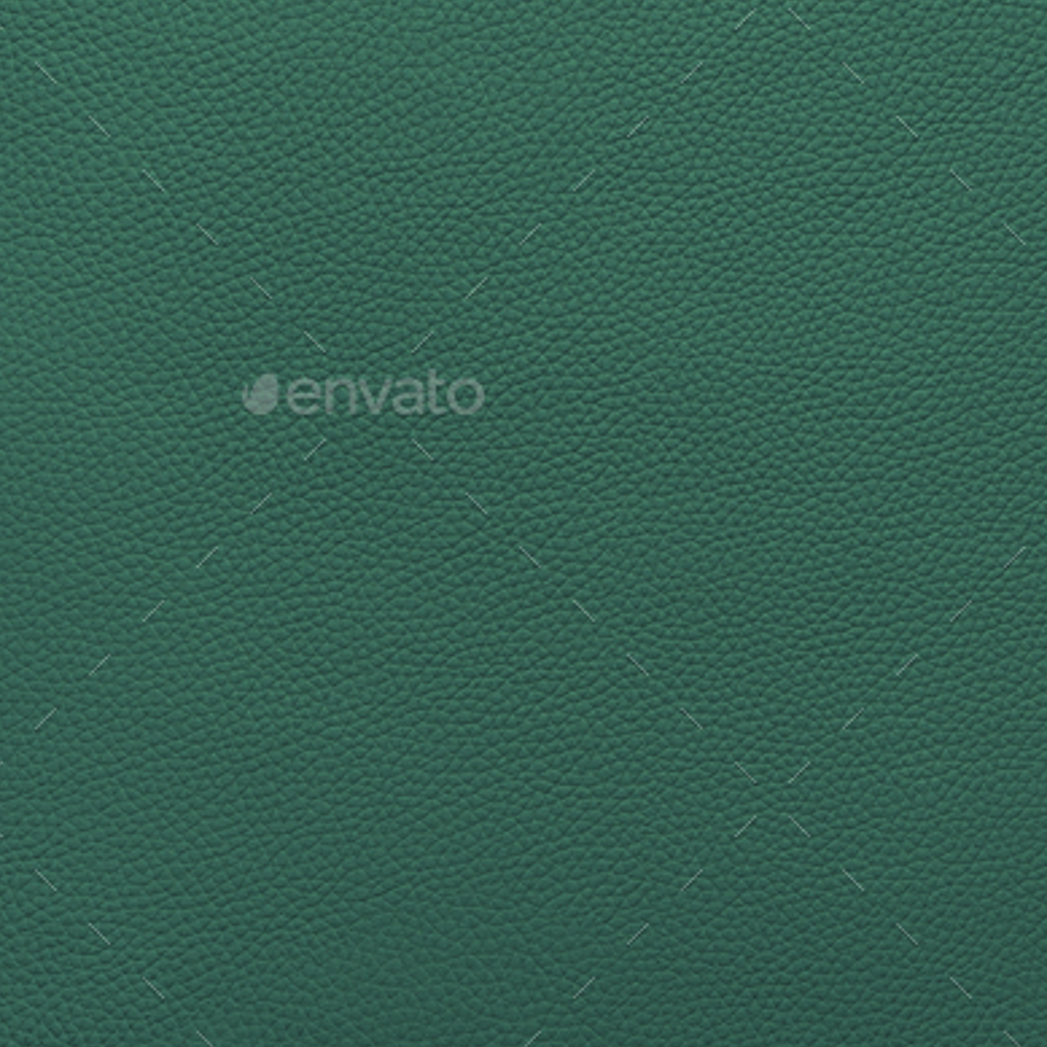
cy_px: 521
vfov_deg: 29.6
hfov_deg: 29.2
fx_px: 1985
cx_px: 759
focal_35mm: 58
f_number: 9
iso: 100
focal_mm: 45
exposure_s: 1/125
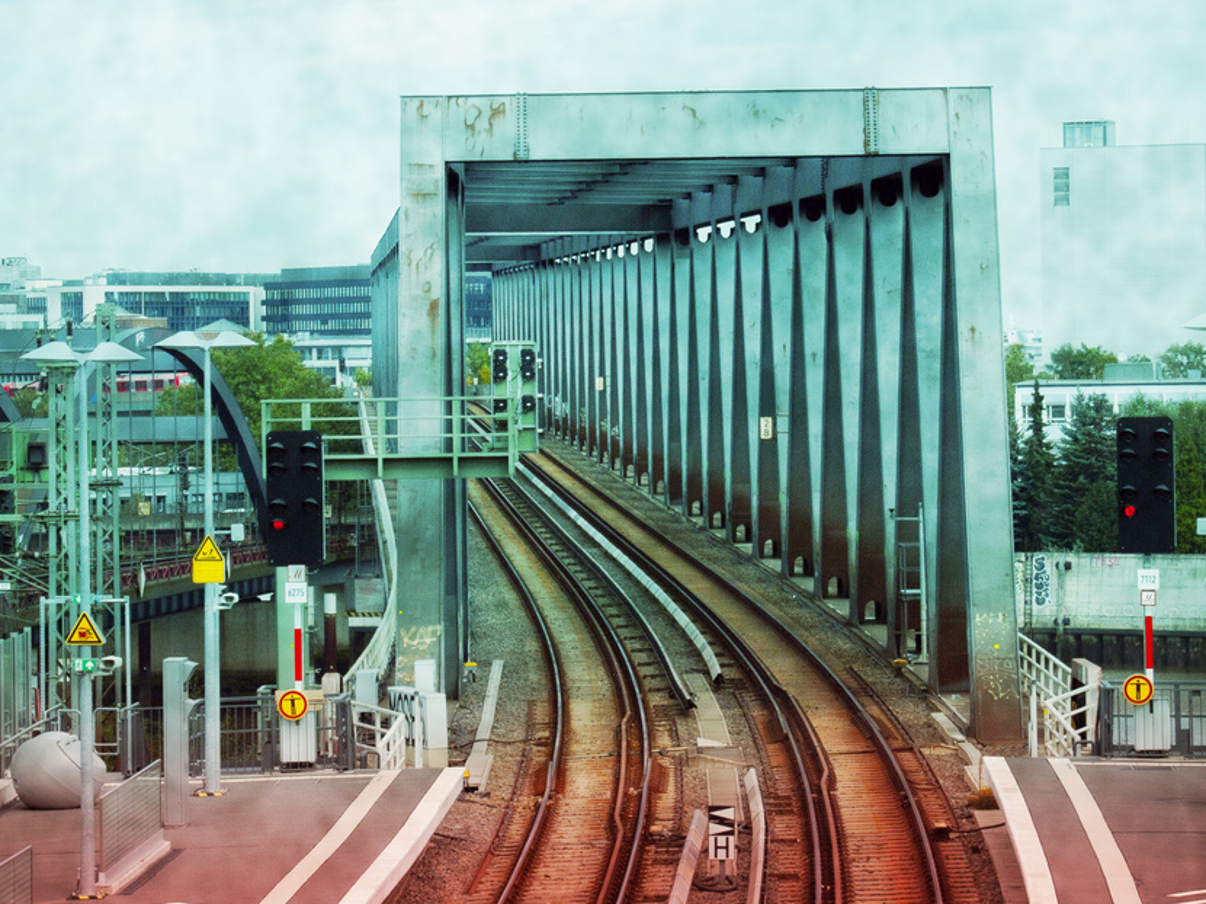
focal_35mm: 177
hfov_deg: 11.2
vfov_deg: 8.4
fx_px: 6165
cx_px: 593
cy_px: 347
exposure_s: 1/320
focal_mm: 51
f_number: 9
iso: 200
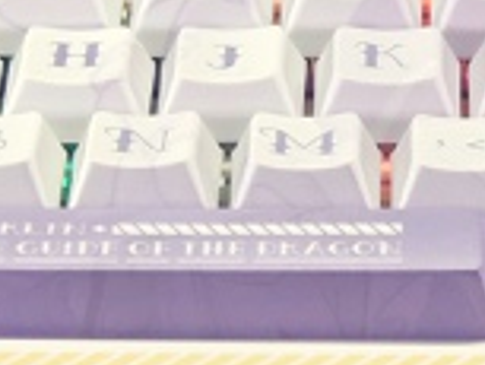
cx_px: 482
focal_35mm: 271
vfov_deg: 5.5
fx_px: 3800
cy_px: 162
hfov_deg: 7.3
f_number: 4.3
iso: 400
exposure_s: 1/60
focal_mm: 18
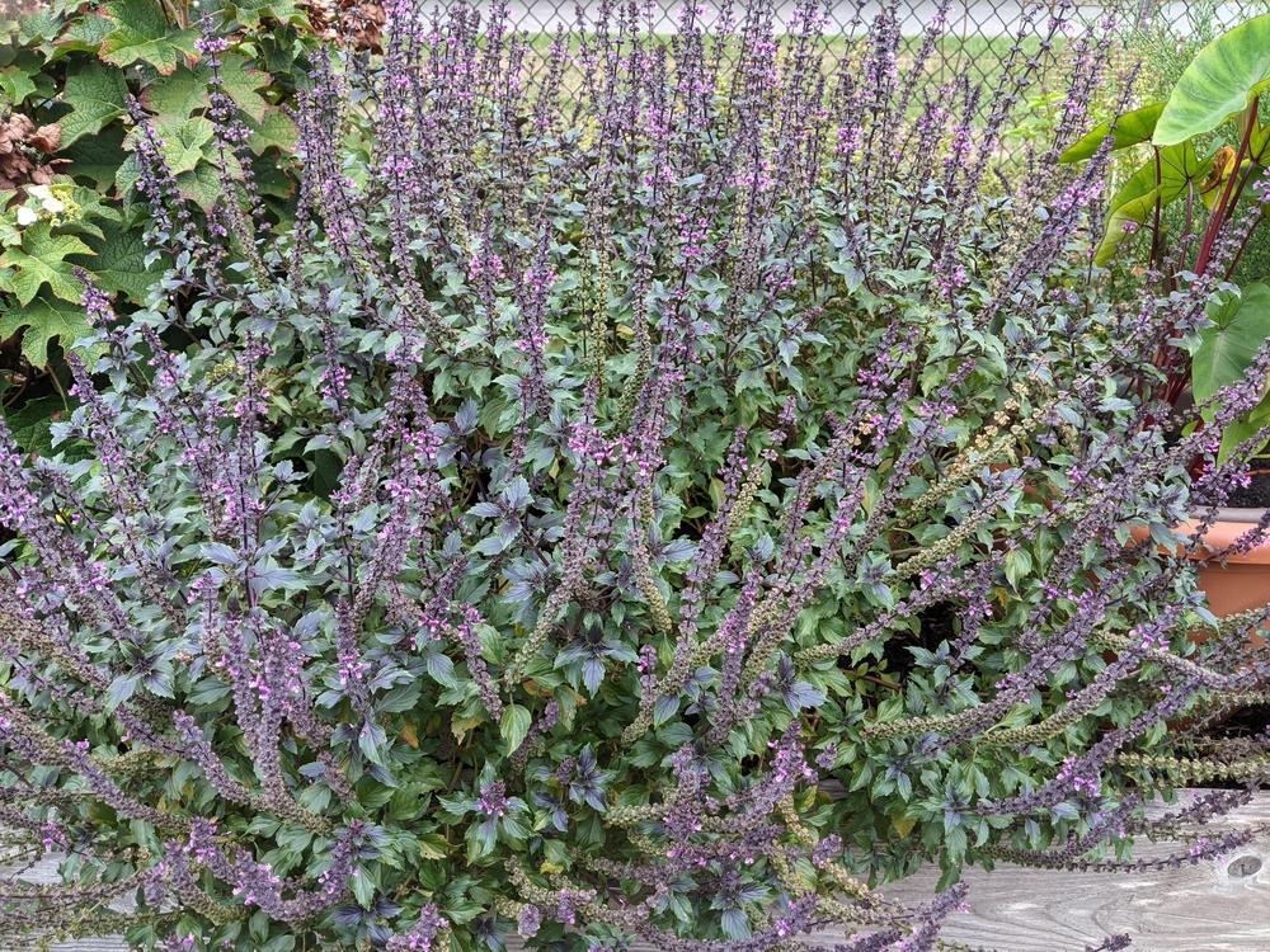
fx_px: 991
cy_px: 476
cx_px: 635
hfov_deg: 65.3
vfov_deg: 51.4
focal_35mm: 27
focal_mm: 4.44
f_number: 1.8
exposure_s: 1/125
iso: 78
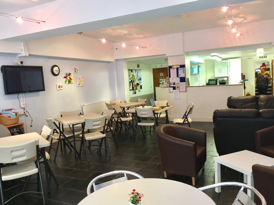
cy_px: 102
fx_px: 230
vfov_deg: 48.2
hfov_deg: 61.7
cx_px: 137
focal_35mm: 29
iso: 125
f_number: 2.2
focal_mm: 4.15
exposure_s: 1/33
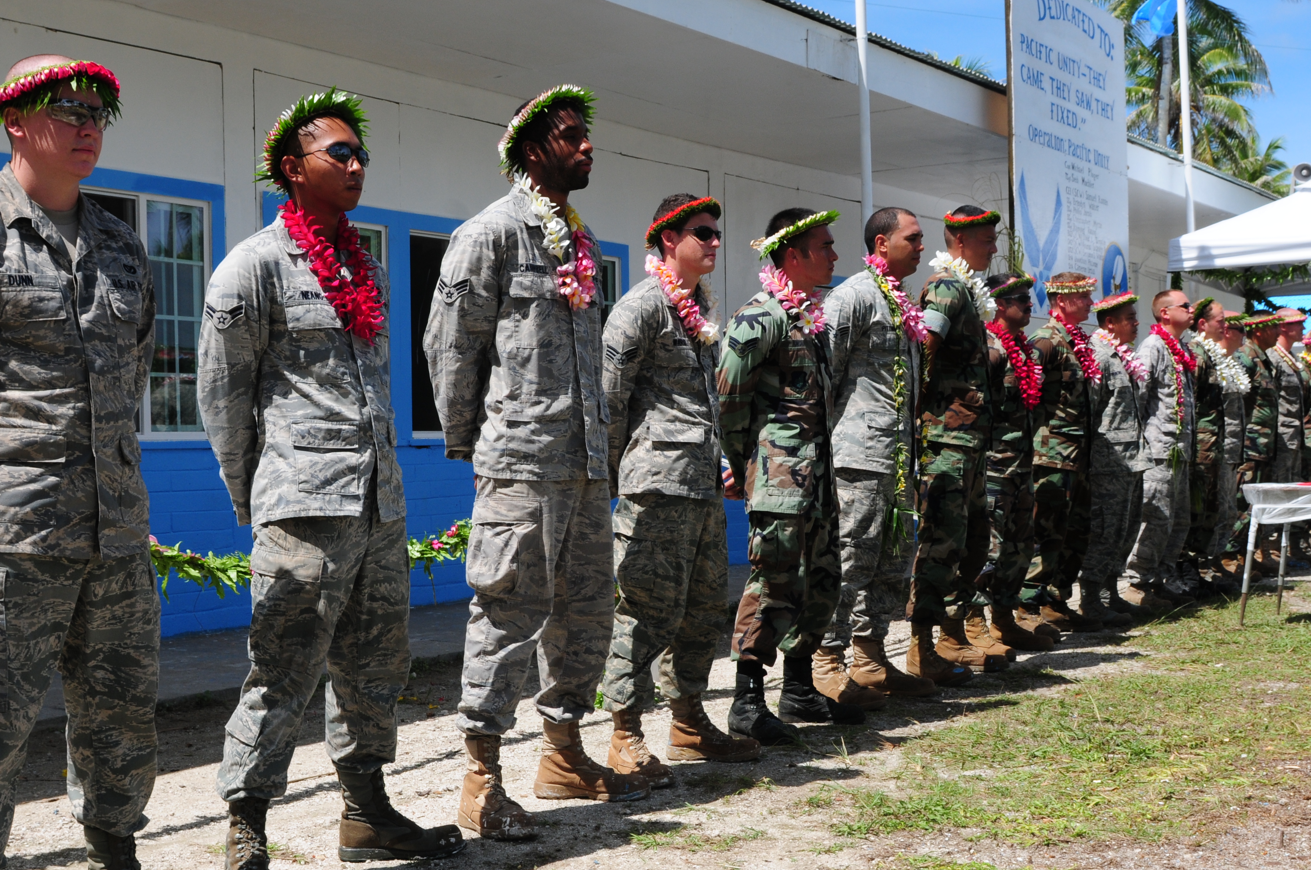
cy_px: 543
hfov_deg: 41.9
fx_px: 1709
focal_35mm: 47
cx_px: 590
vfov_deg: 28.5
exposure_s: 1/250
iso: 200
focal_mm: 24
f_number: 11
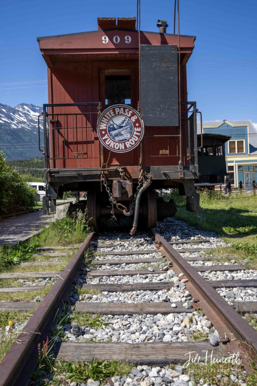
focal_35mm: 32
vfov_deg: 58.7
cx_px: 128
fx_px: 343
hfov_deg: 41.1
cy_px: 193
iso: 800
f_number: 10
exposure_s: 1/200
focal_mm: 32
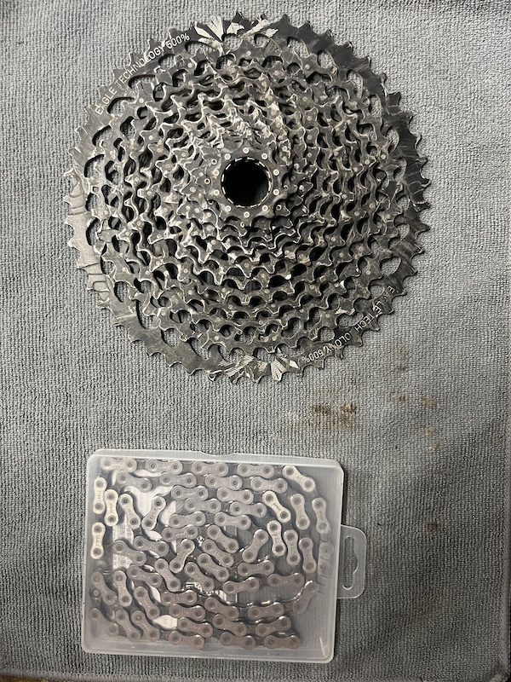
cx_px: 256
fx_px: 512
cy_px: 341
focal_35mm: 26
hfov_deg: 53.1
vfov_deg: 67.3
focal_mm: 5.1
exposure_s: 1/60
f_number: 1.6
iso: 250
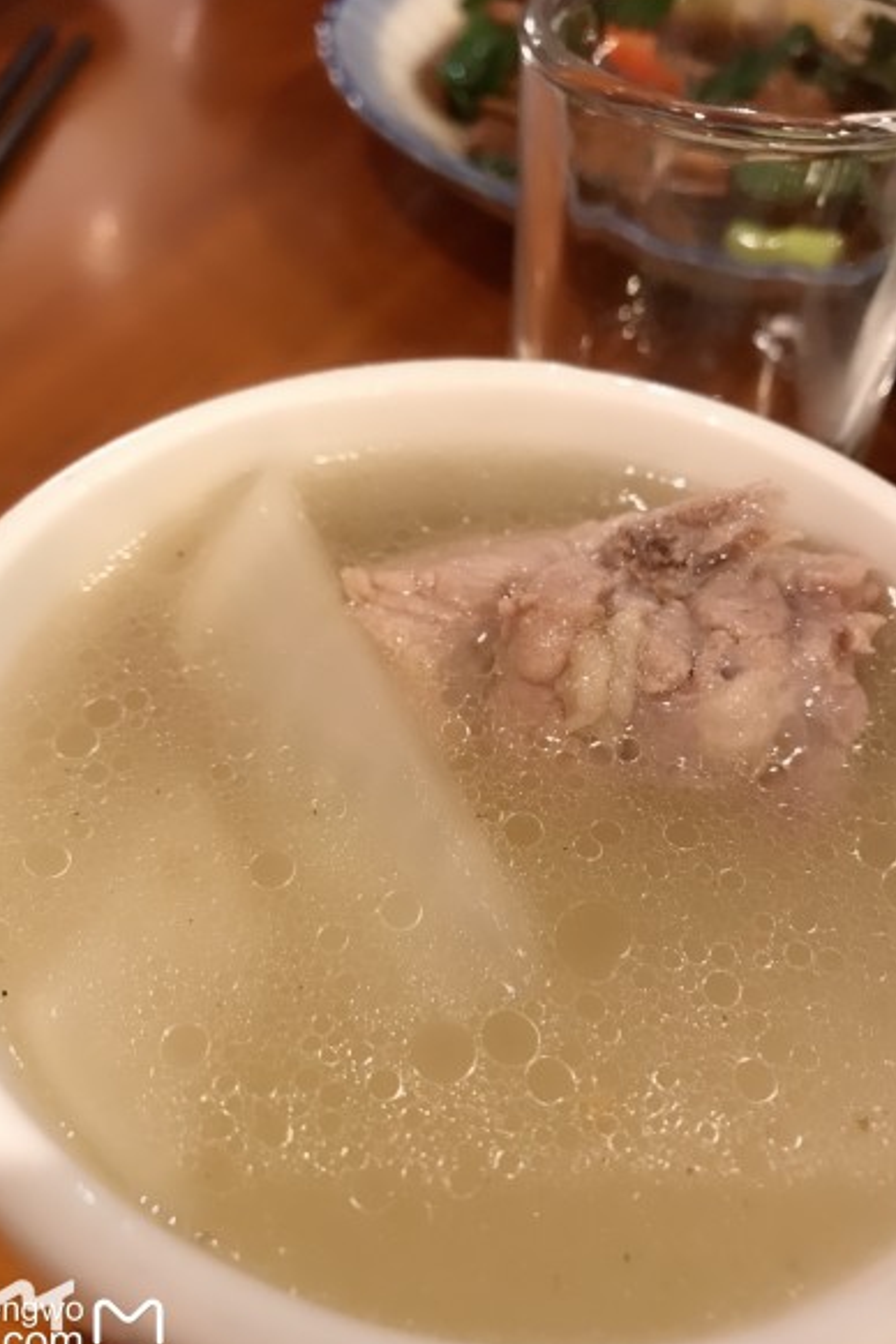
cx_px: 436
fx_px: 1120
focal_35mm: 30
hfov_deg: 43.6
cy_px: 681
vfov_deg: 61.9
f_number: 1.8
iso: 100
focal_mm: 3.99
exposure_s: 1/14
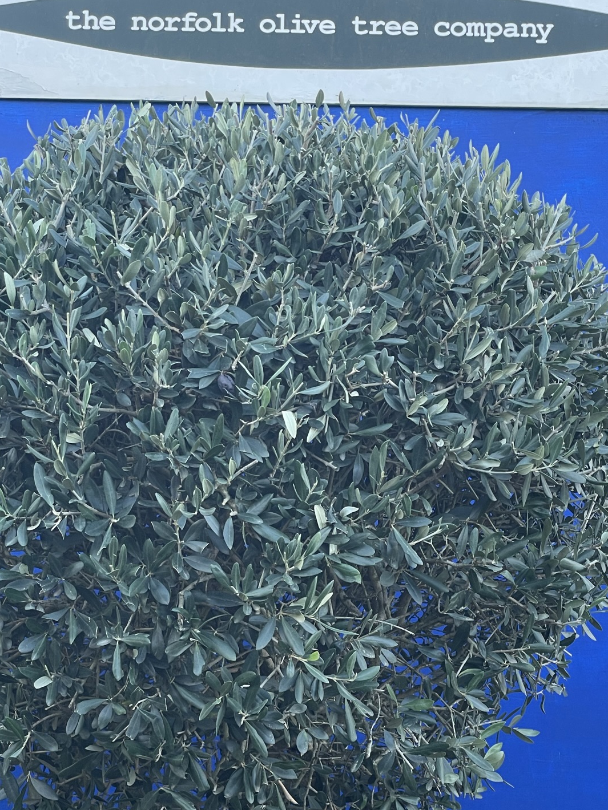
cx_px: 327
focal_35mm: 75
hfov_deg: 19.6
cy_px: 554
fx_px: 1756
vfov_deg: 25.8
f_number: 2
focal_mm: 6
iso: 25
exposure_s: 1/99
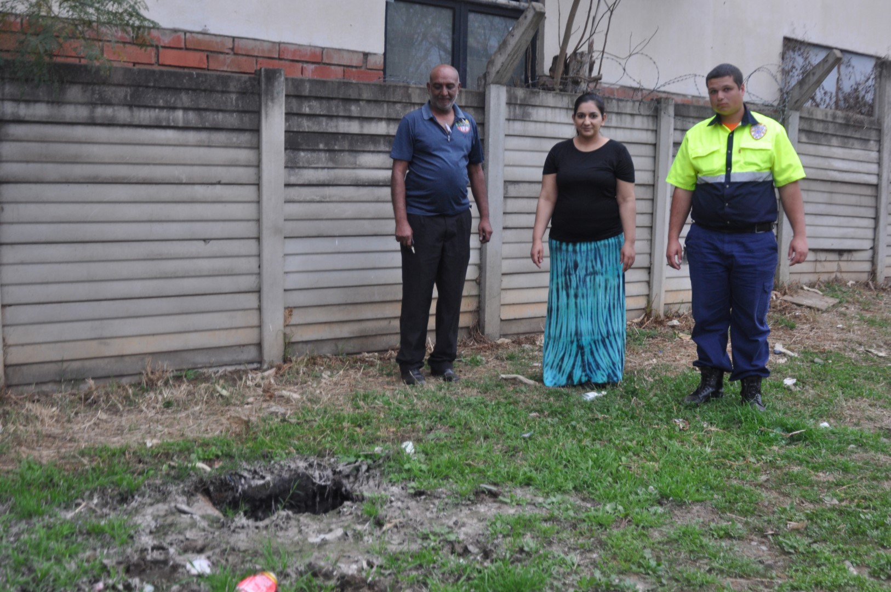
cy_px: 296
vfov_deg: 36.8
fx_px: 890
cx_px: 446
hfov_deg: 53.2
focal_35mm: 36
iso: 500
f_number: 4
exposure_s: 1/15
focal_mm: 24
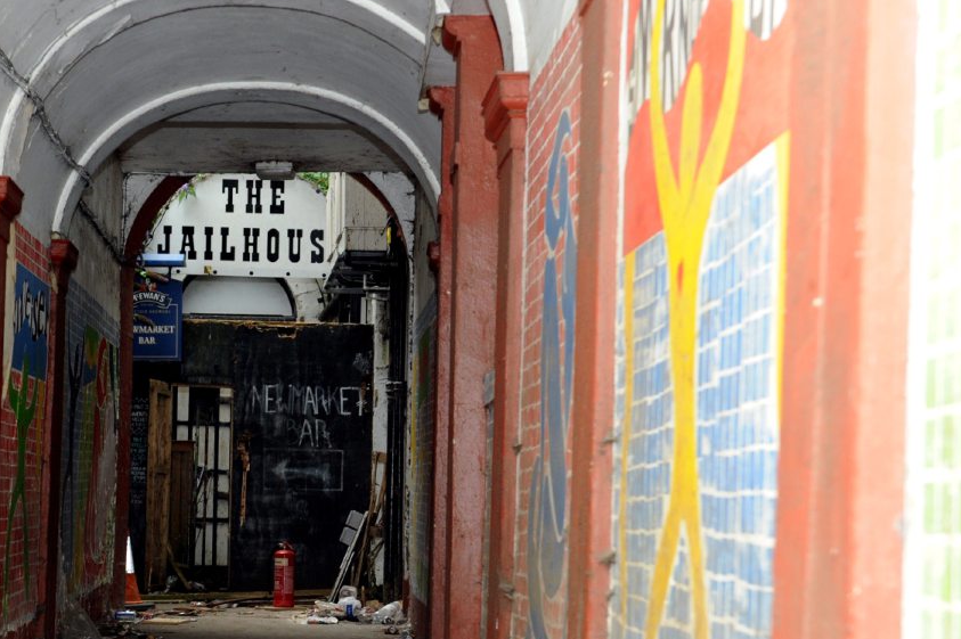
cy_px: 418
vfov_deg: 16.6
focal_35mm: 82
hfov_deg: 24.6
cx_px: 270
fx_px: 2188
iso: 1600
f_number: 5.6
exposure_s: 1/160
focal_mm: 48
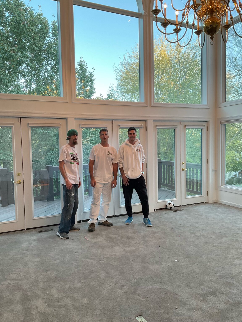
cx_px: 121
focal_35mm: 29
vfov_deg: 61.7
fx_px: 270
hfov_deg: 48.2
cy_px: 161
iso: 50
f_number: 1.8
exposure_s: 1/60
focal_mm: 3
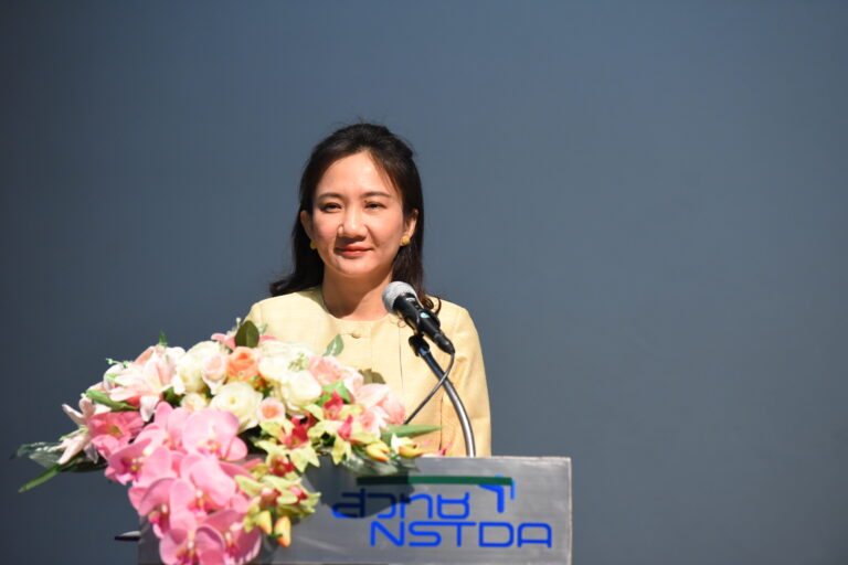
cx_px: 424
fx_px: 3769
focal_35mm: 160
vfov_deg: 8.6
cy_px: 282
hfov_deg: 12.8
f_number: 3.5
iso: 2500
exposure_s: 1/250
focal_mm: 160
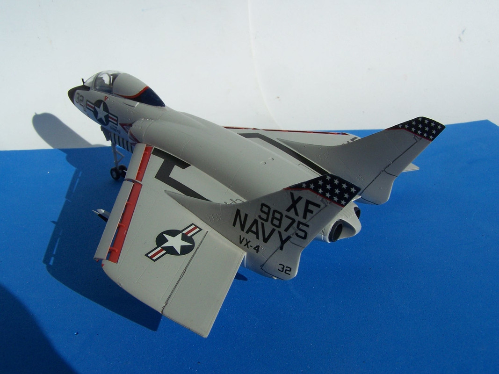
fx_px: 548
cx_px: 250
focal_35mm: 38
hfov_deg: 49.0
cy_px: 187
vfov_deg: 37.7
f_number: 5.6
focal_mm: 6.3
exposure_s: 1/1500
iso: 80
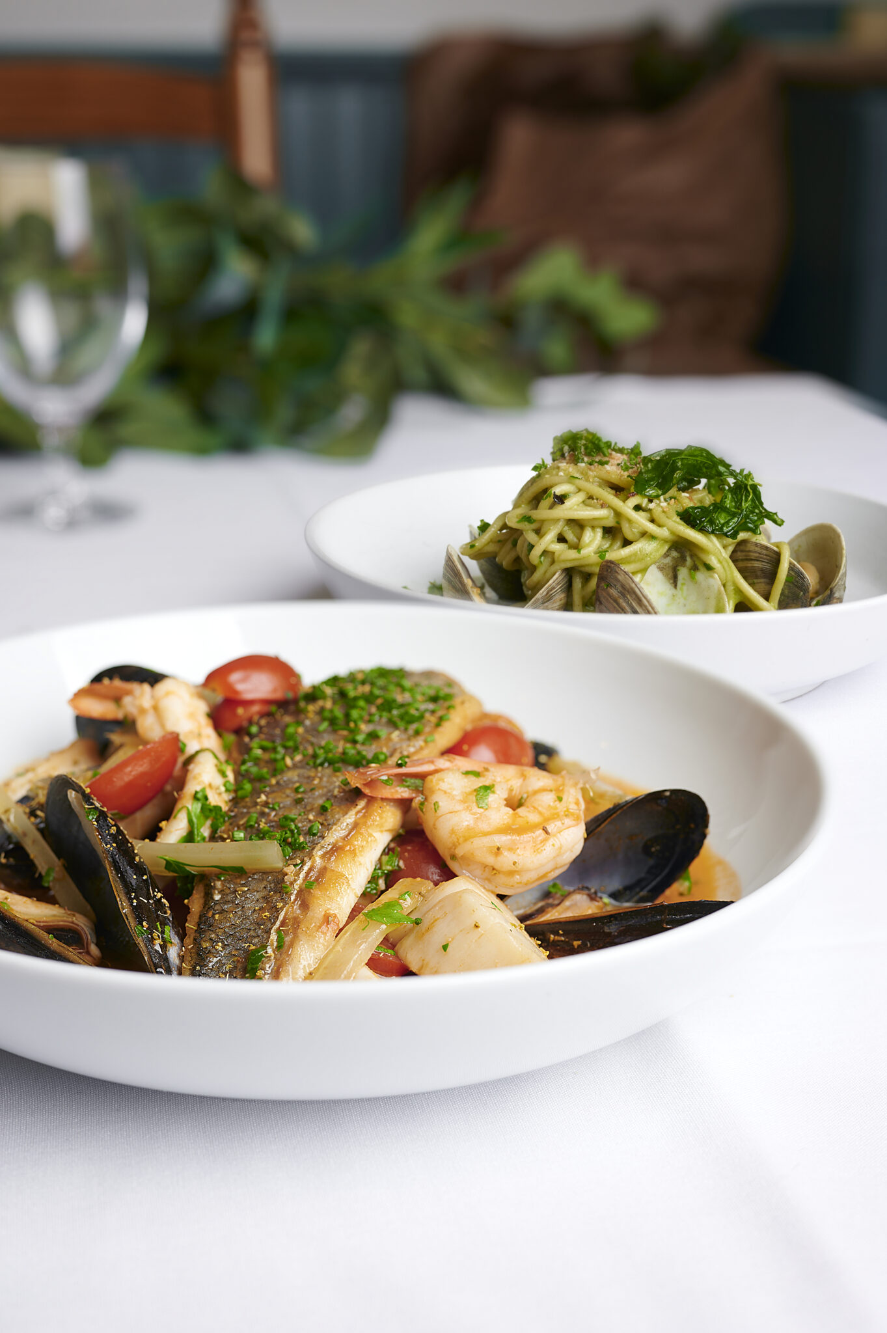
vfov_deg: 39.6
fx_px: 1850
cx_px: 444
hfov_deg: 27.0
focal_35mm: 50
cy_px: 666
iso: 100
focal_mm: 50
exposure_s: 1/200
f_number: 5
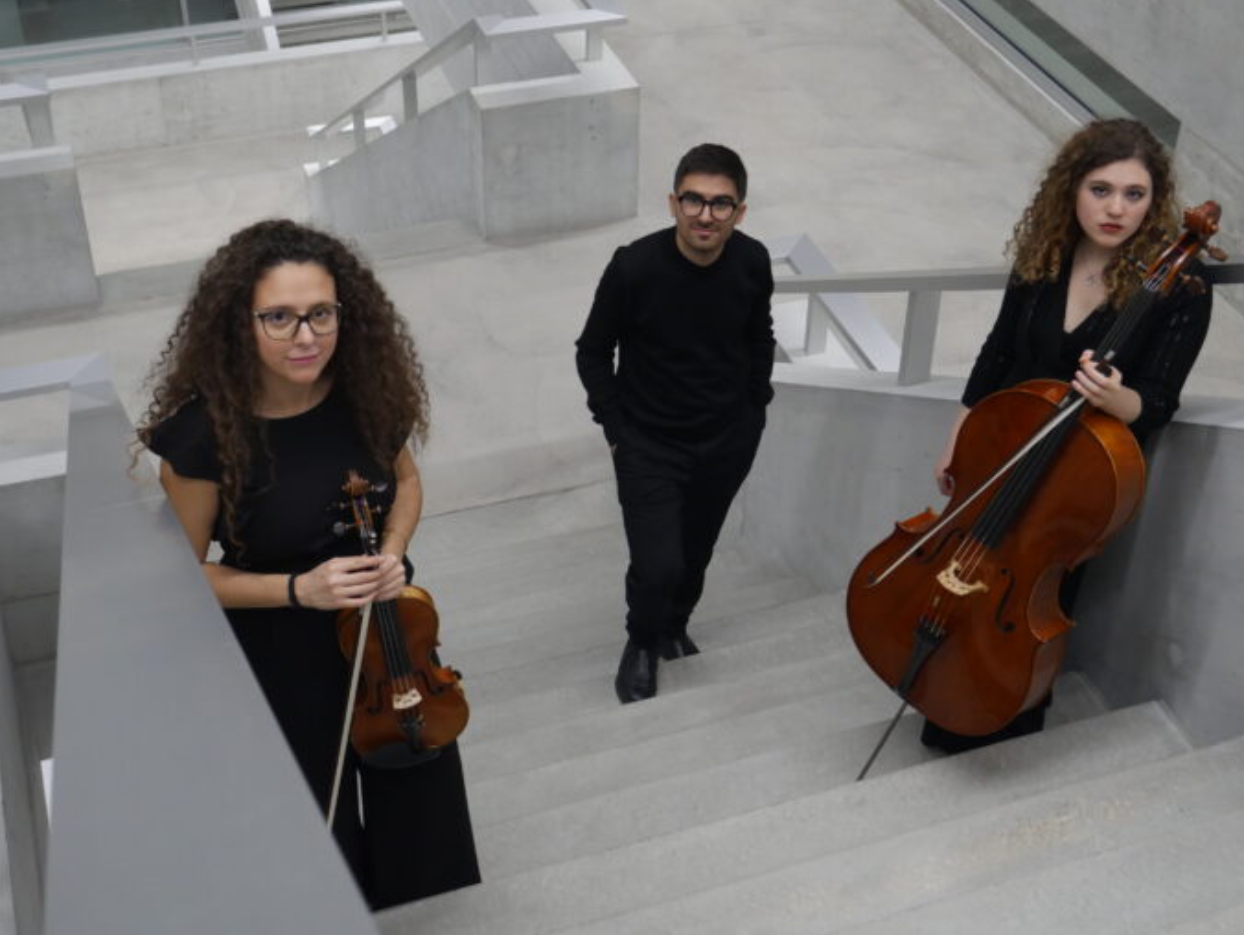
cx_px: 662
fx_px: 1798
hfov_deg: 38.1
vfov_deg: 29.1
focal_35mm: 50
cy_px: 408
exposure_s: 1/60
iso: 800
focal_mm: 22
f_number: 4.7
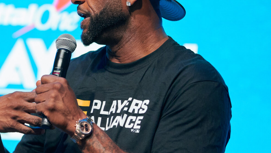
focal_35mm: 307
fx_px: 2206
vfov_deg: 4.0
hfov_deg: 7.0
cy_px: 51
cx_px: -17
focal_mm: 135
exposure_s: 1/640
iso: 3200
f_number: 2.2
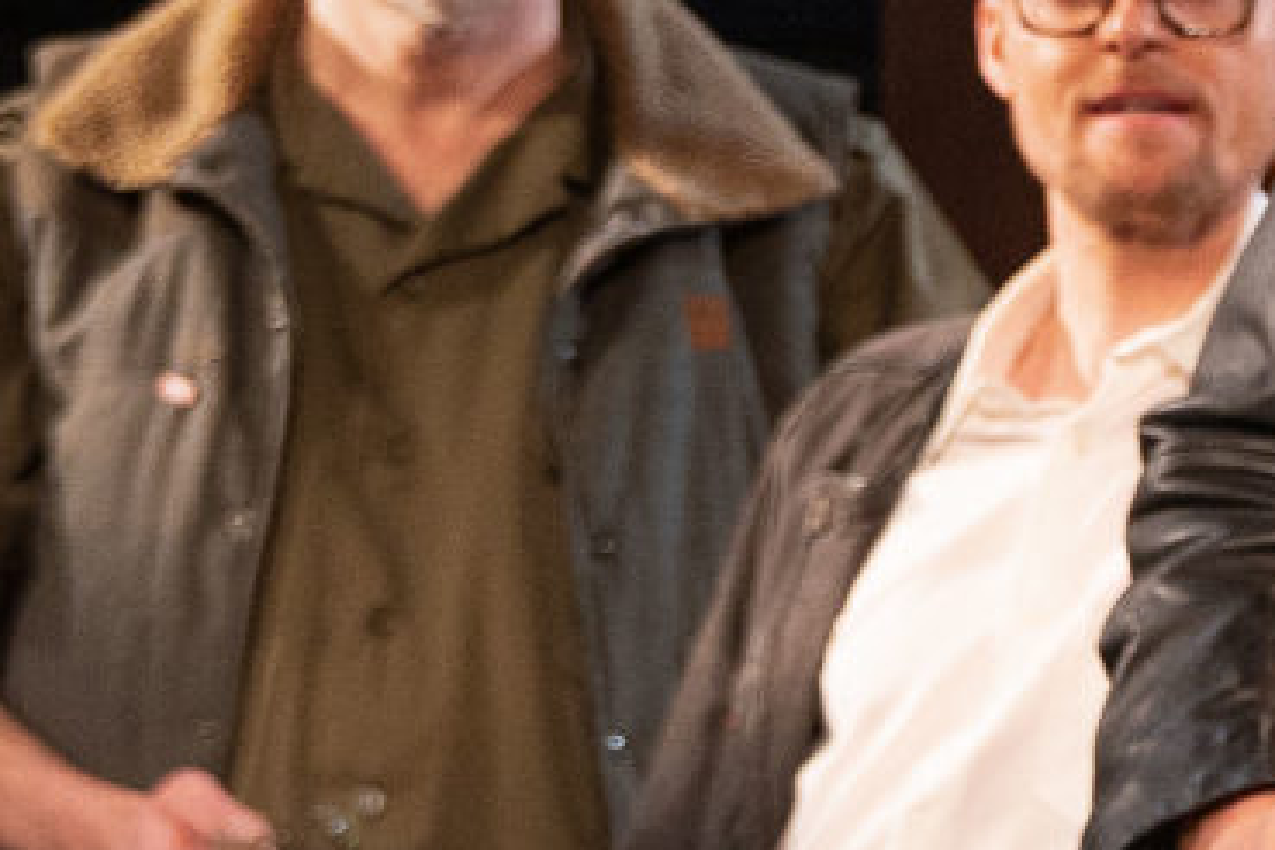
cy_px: 917
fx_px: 7862
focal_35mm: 222
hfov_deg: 8.5
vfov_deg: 6.2
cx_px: 3041
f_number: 4
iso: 800
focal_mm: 40
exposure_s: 1/125
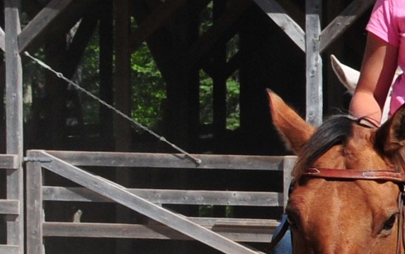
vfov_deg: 3.7
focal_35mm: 358
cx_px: 1004
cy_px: 251
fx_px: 3958
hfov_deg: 5.6
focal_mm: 35
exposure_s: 1/400
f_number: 10
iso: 200
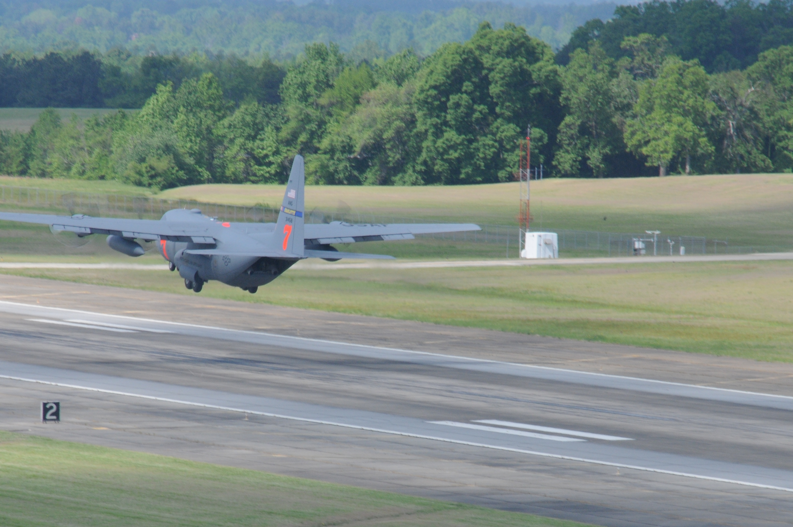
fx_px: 9174
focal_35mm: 417
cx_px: 371
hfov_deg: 4.9
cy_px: 353
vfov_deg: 3.3
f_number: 18
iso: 400
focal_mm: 200
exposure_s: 1/160
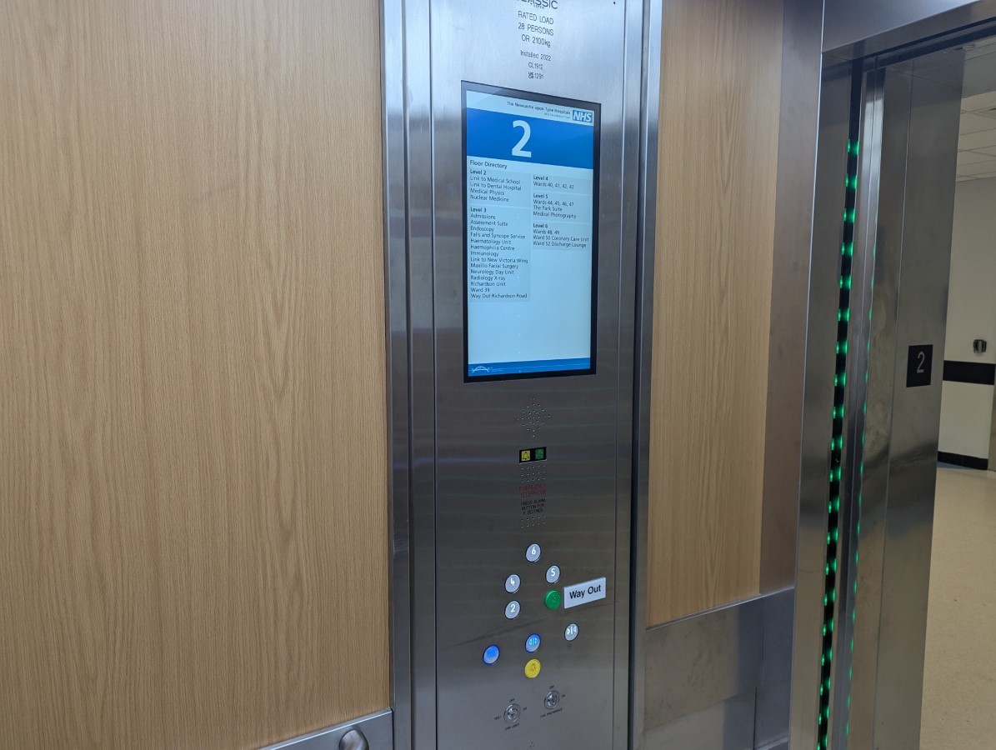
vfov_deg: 56.9
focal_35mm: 24
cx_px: 498
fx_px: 692
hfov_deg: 71.5
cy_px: 375
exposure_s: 1/100
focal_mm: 6.81
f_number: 1.85
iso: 89
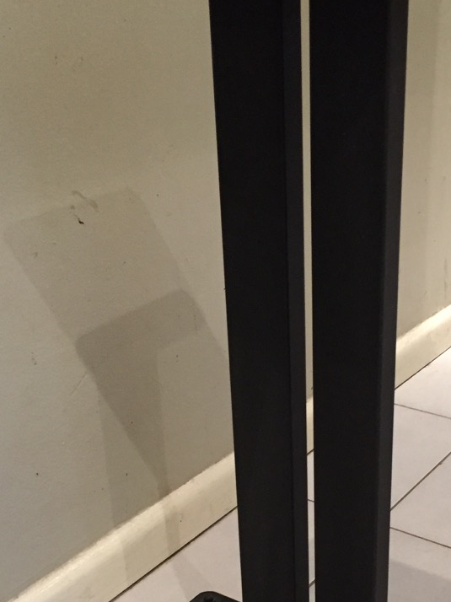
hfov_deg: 27.9
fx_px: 904
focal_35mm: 52
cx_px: 283
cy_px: 435
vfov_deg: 36.2
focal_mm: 4.15
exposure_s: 1/17
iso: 250
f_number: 2.2
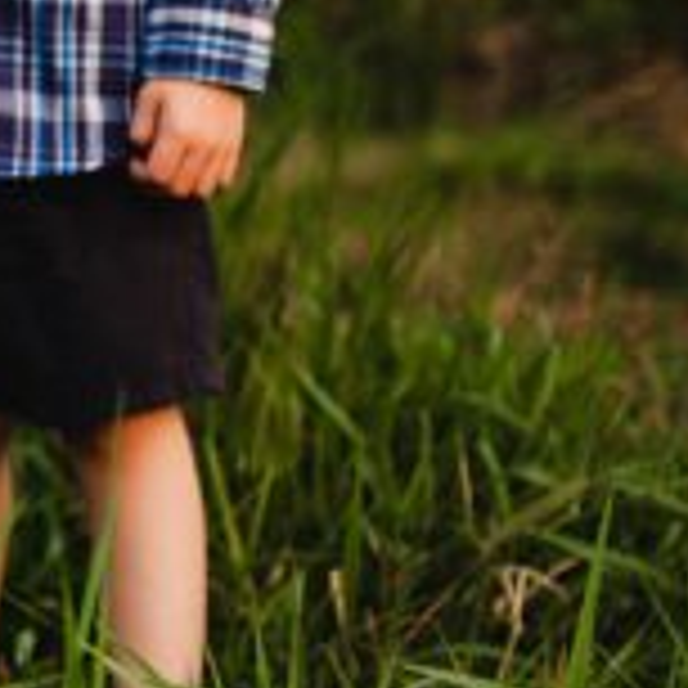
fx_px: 3350
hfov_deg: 10.9
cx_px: -567
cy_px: 137
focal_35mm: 149
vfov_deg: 11.7
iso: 400
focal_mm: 35
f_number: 1.8
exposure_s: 1/800
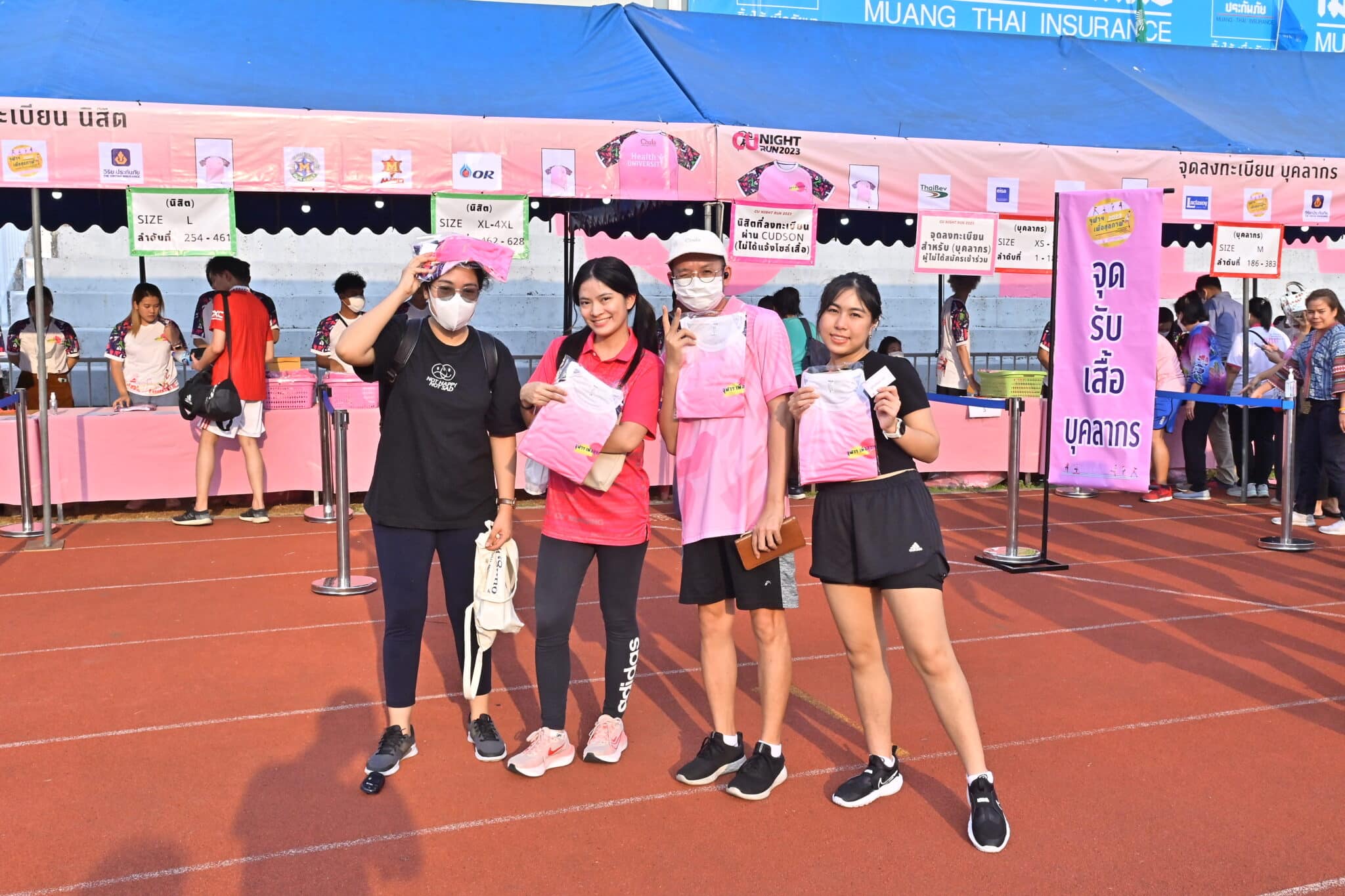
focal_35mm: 35
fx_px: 1307
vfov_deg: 37.8
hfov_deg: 54.4
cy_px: 448
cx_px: 672
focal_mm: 35
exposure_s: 1/160
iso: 640
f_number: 22
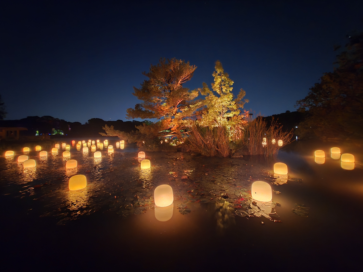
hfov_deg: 106.2
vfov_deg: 89.9
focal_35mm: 13
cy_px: 136
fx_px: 136
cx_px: 182
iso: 800
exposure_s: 1/8
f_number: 2.2
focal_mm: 1.7
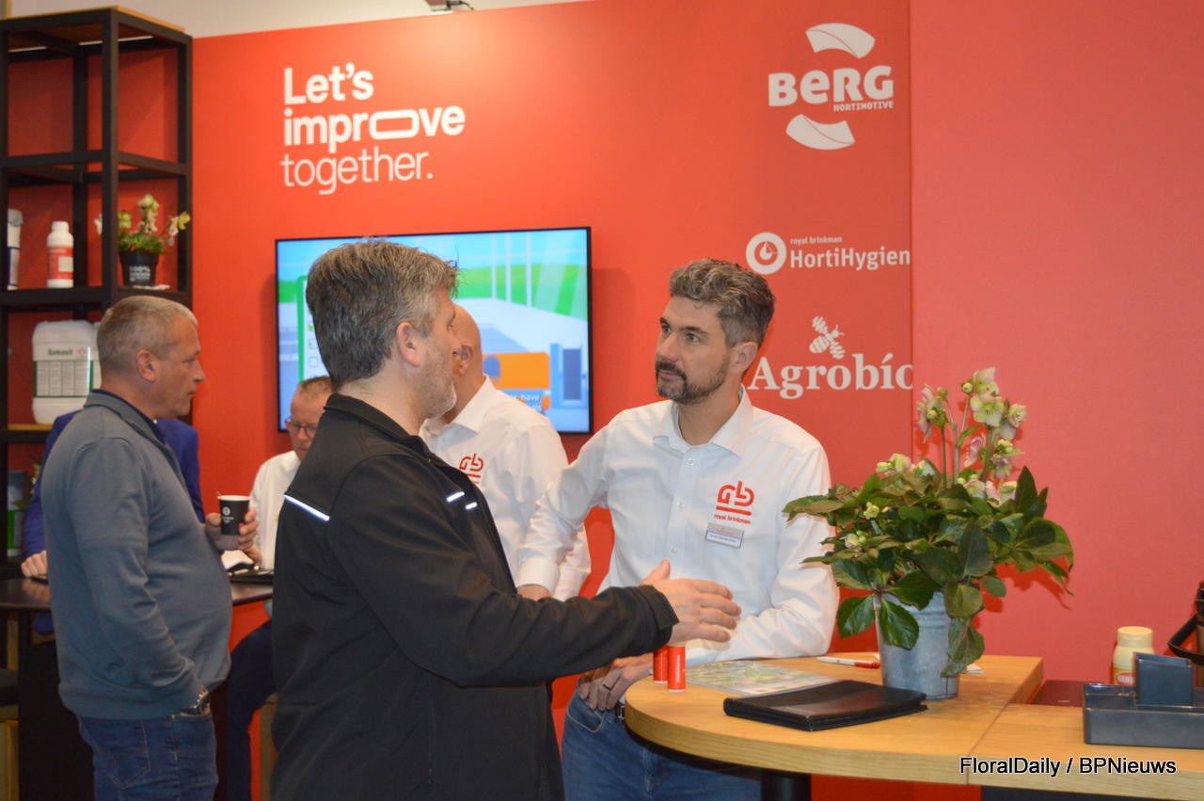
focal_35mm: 51
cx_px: 602
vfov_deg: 26.4
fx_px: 1704
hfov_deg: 38.9
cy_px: 400
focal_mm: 34
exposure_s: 1/200
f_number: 4.5
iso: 1000
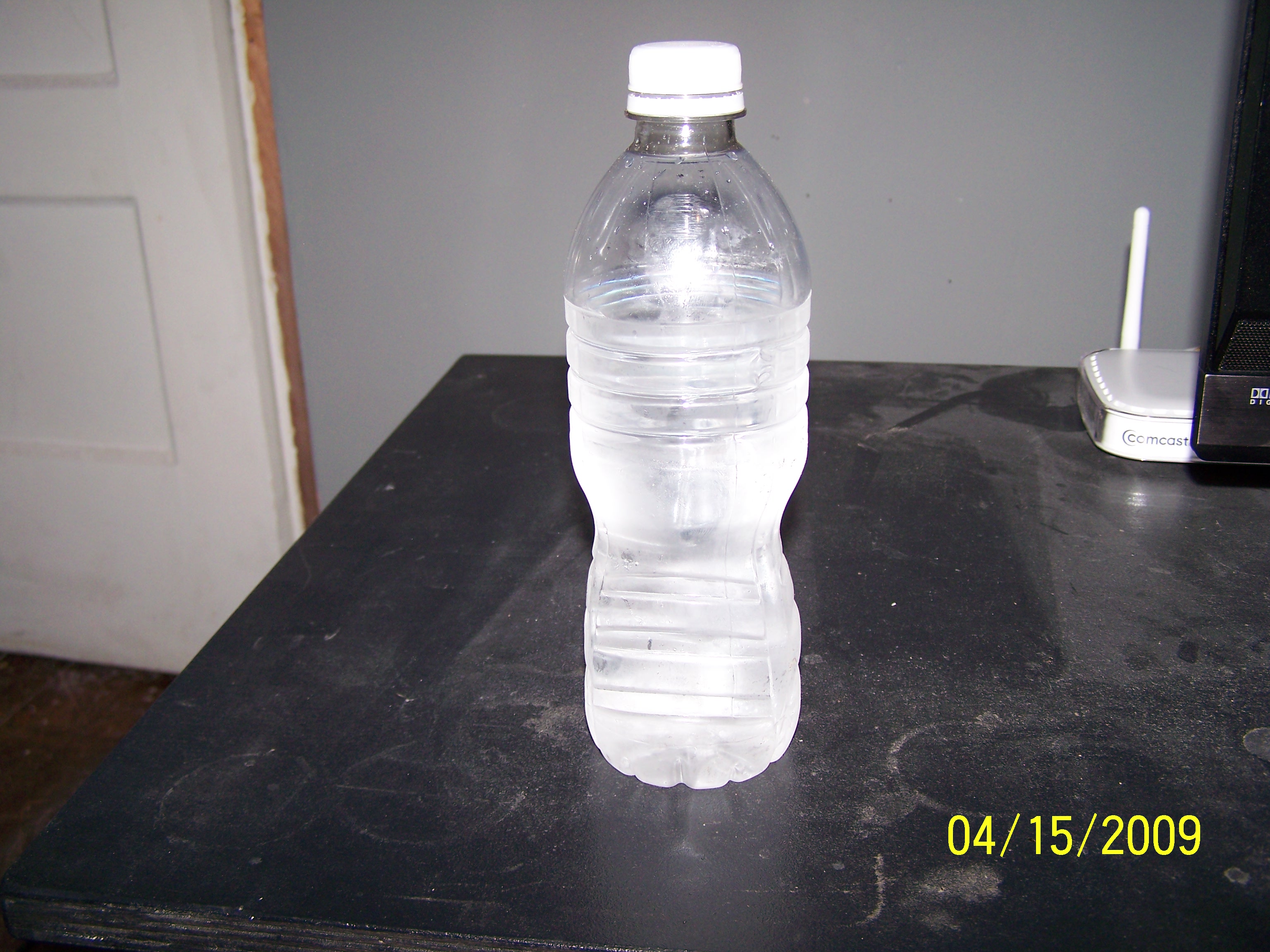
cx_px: 635
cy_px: 476
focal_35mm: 38
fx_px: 1394
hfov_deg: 49.0
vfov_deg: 37.7
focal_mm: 6.3
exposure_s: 1/60
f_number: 2.8
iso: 80
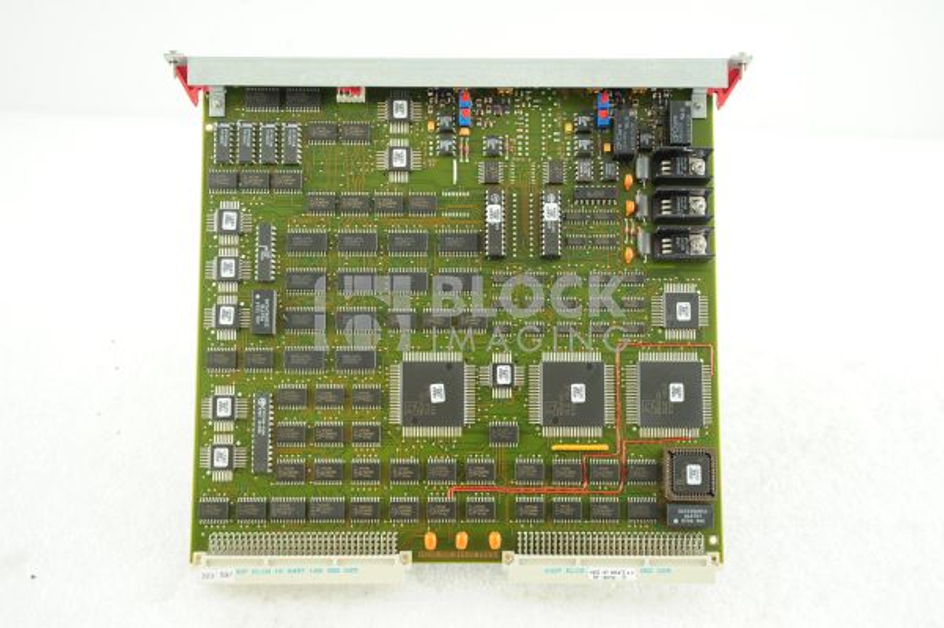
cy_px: 314
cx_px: 472
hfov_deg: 41.1
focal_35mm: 48
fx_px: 1258
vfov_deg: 28.0
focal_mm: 48
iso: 1600
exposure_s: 1/125
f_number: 7.1
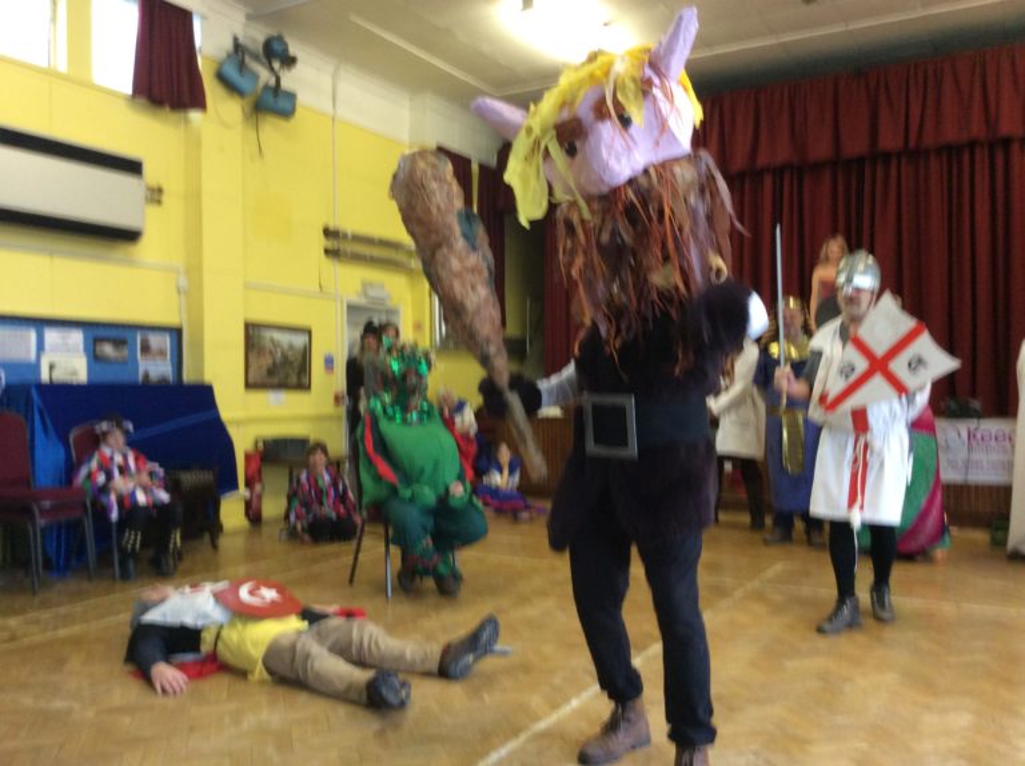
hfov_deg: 56.9
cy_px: 383
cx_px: 512
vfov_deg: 44.1
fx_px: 946
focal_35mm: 32
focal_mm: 3.3
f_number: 2.4
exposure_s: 1/25
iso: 125
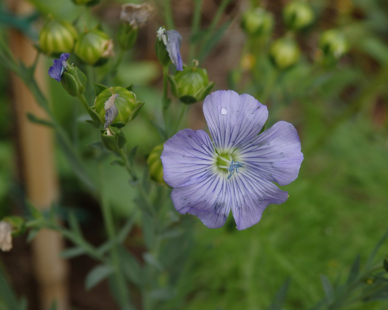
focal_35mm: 72
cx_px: 193
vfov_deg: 21.3
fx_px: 827
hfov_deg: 26.4
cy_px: 160
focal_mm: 11.9
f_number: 4.4
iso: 100
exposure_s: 1/320
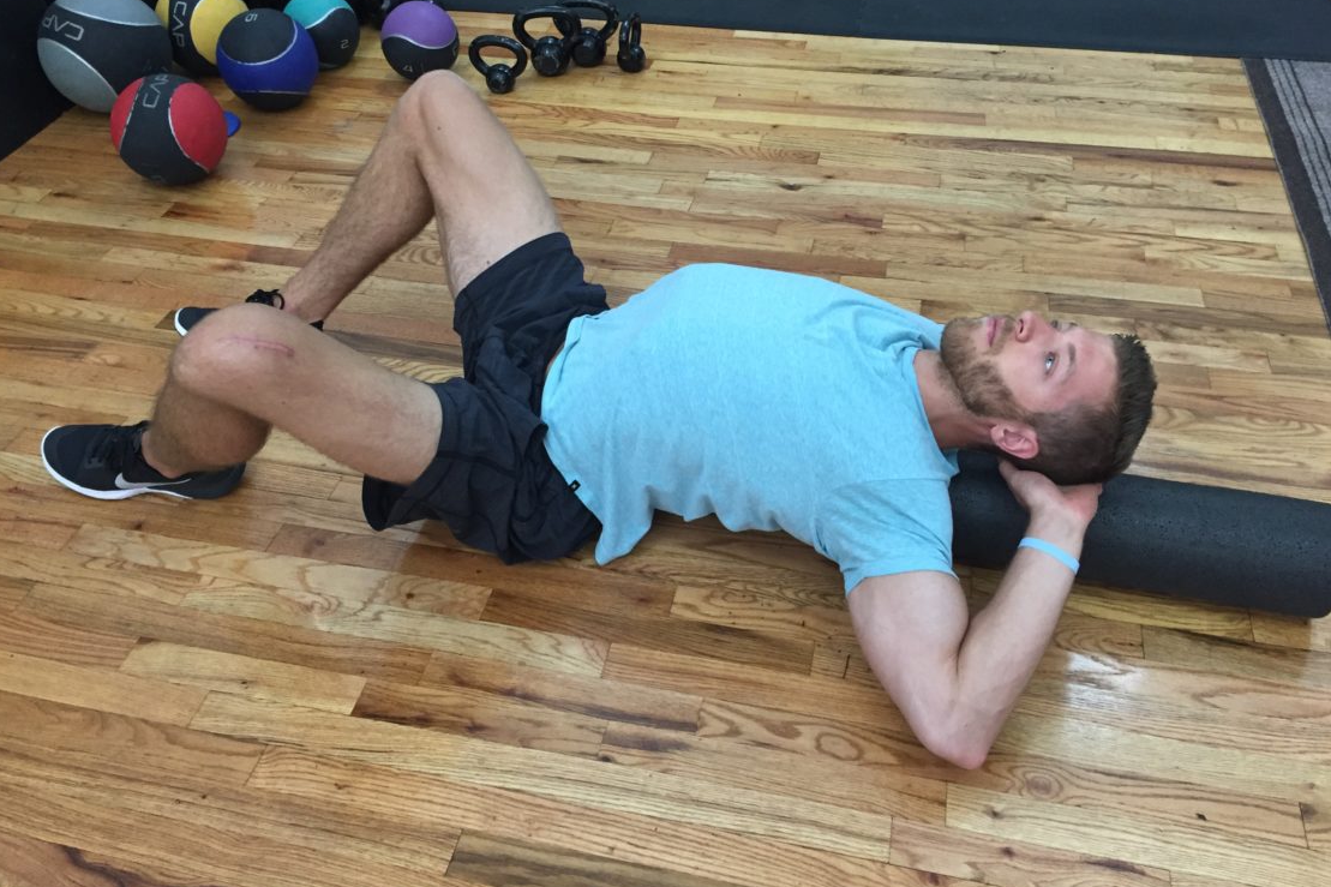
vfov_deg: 42.2
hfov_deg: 60.3
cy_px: 380
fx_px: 1146
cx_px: 653
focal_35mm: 31
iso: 200
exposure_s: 1/33
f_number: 2.2
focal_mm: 4.15
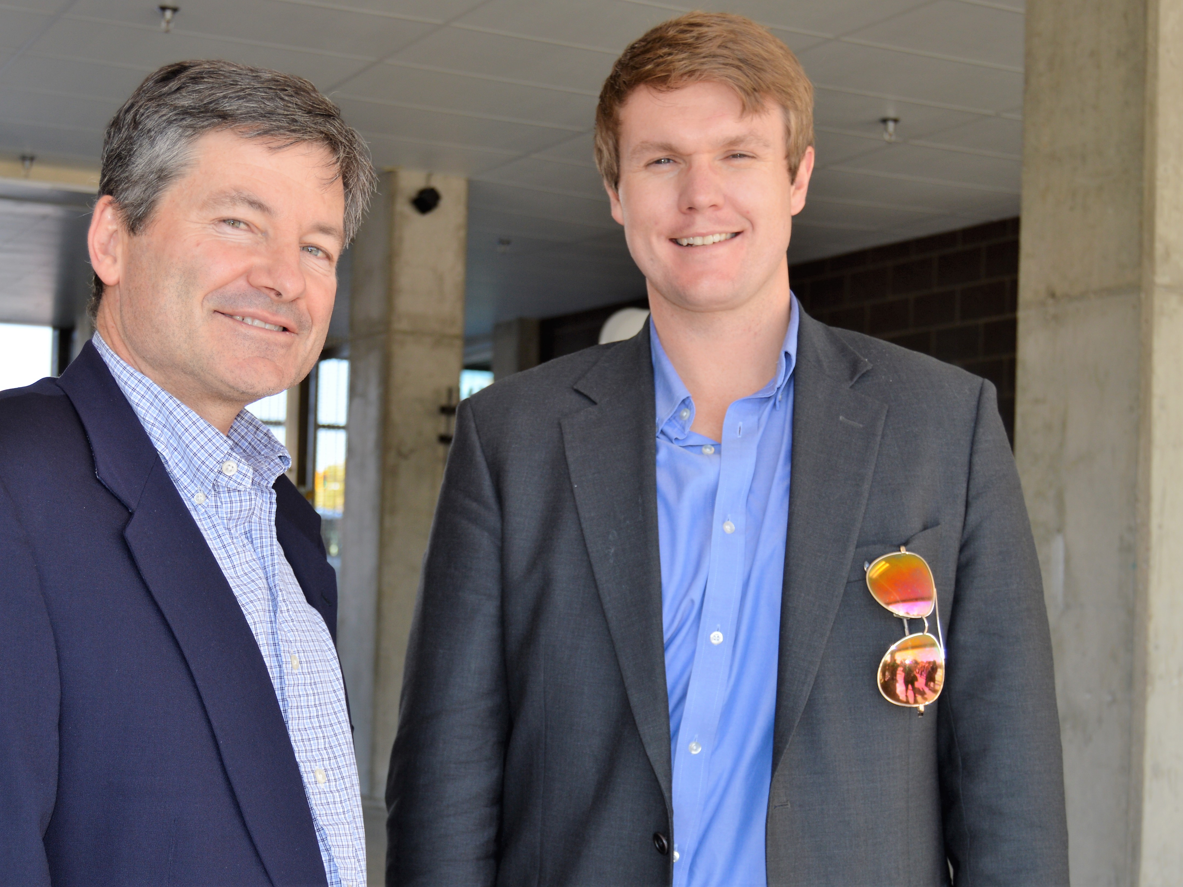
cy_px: 442
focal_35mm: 49
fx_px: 1675
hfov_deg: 38.9
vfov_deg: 29.7
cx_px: 551
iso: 100
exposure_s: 1/125
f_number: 4.2
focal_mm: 30
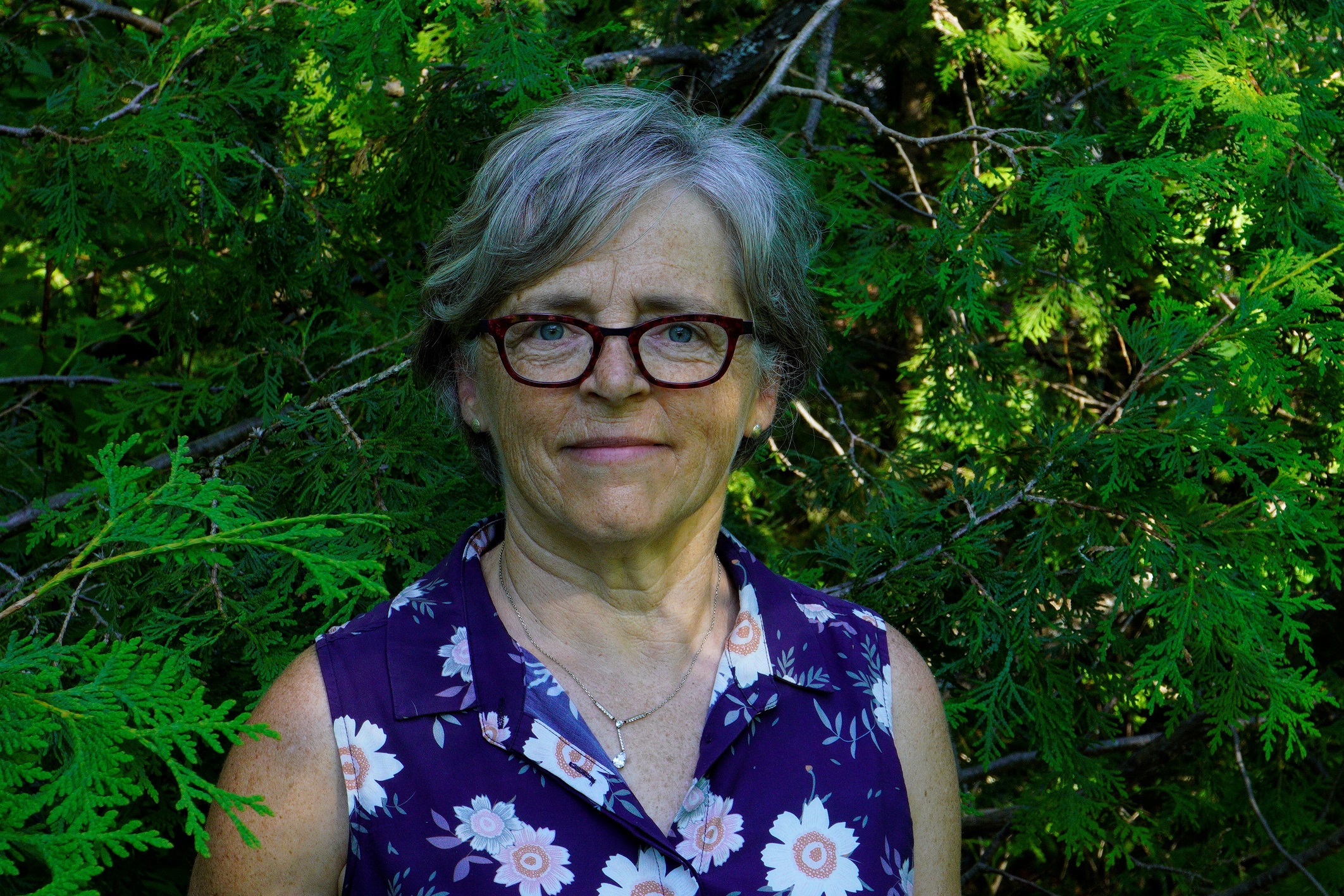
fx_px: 2296
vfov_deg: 22.1
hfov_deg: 32.6
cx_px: 672
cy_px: 448
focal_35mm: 62
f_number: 11
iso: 500
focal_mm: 41
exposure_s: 1/80
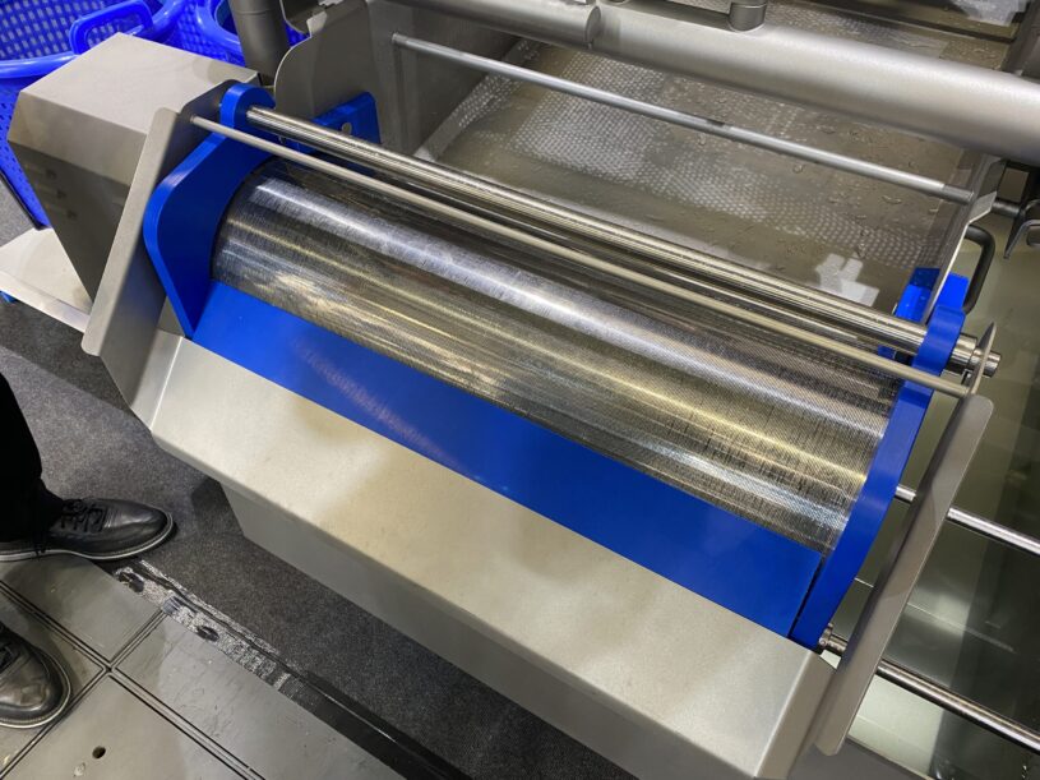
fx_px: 781
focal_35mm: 26
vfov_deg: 53.1
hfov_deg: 67.3
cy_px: 390
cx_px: 520
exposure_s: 1/50
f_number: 1.8
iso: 125
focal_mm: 4.25
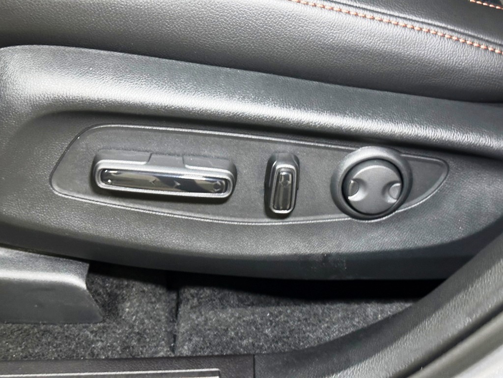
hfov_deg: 39.7
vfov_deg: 30.3
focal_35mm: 48
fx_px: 697
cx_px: 252
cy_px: 189
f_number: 1.78
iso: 640
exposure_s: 1/24
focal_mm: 6.86
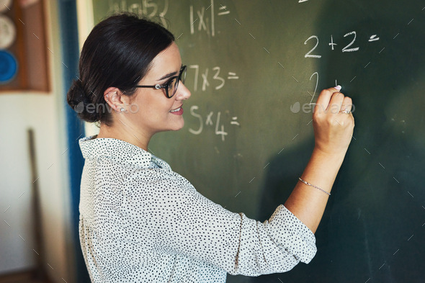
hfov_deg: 39.6
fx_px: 590
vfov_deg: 27.0
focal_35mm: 50
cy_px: 142
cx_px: 212
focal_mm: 50
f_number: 2.2
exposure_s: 1/250
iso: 320
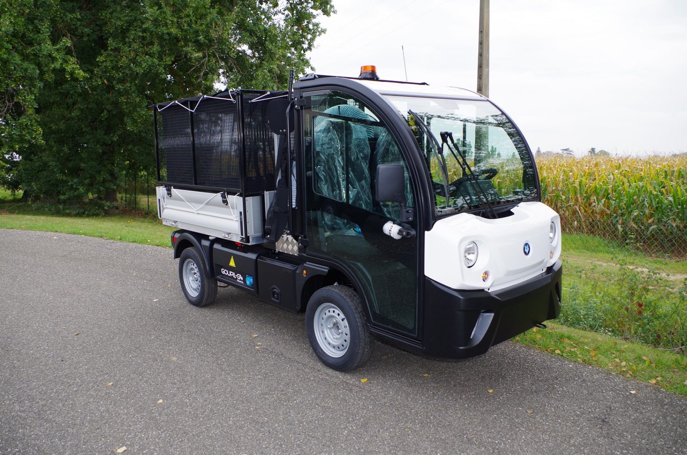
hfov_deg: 67.5
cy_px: 228
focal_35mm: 27
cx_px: 344
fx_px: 514
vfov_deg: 47.8
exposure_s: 1/180
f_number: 5.6
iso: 200
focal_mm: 18
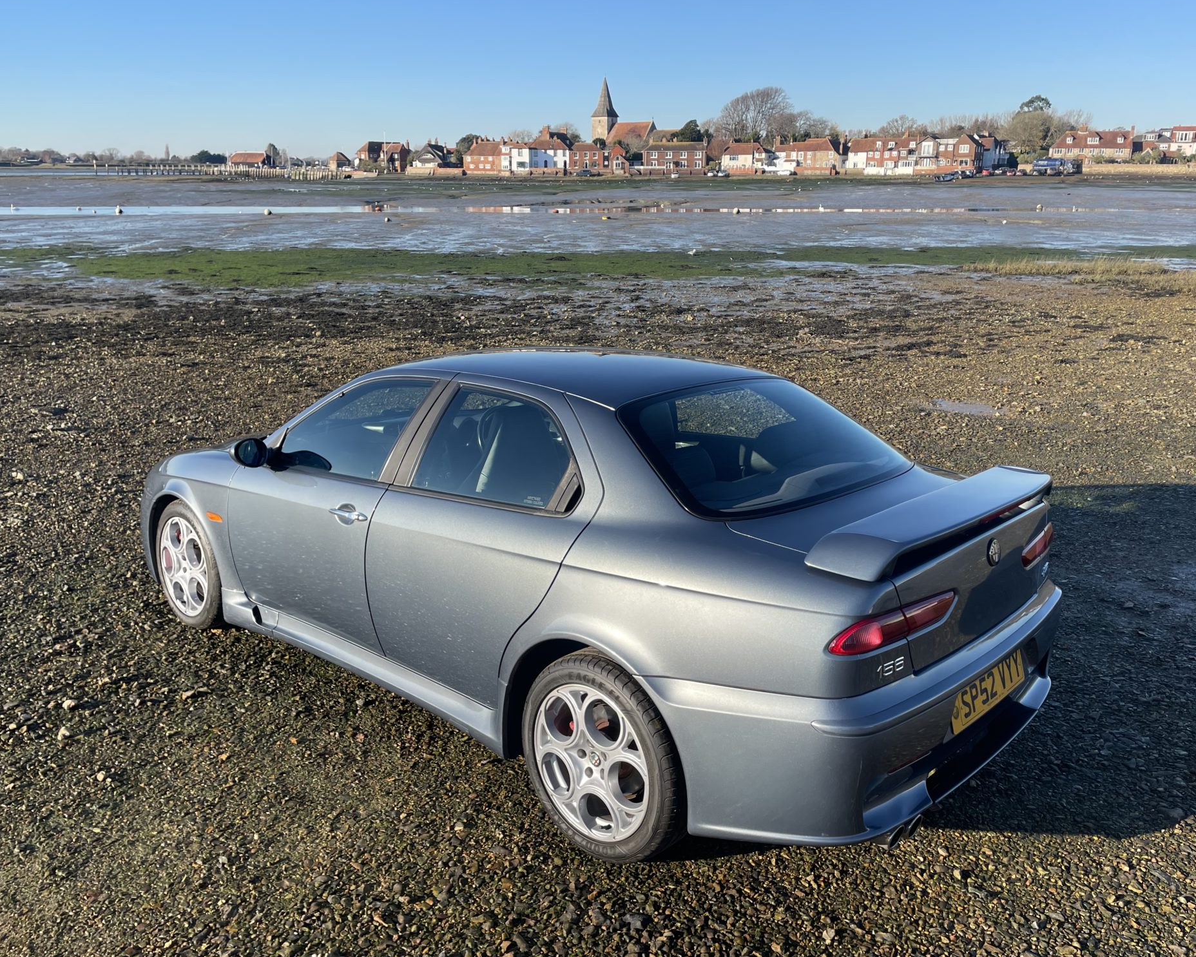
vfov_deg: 51.5
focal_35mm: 28
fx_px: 991
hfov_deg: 62.2
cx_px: 598
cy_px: 468
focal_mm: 4.2
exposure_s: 1/2020
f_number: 1.6
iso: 32
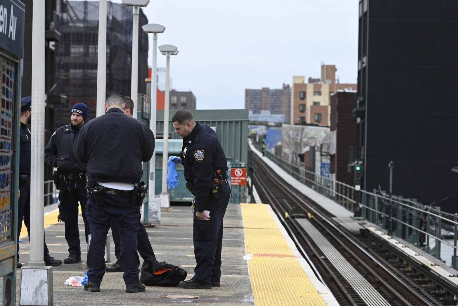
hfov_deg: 16.8
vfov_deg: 11.2
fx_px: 1552
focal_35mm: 122
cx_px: 229
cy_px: 153
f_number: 5.6
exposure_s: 1/800
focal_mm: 122
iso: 360
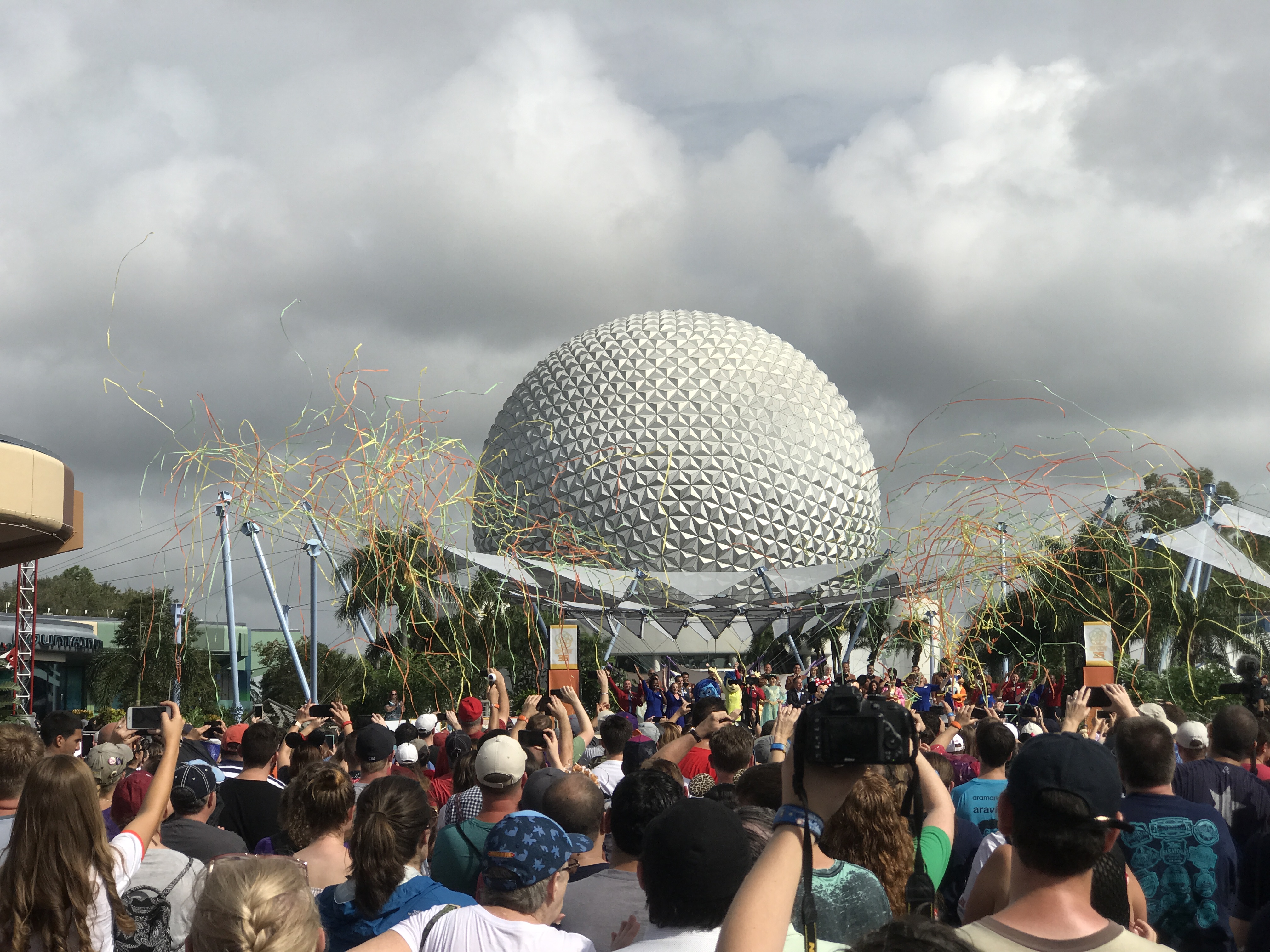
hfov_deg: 33.8
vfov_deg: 25.7
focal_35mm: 57
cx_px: 635
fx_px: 2091
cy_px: 476
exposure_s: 1/1996
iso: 20
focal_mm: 6.6
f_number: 2.8
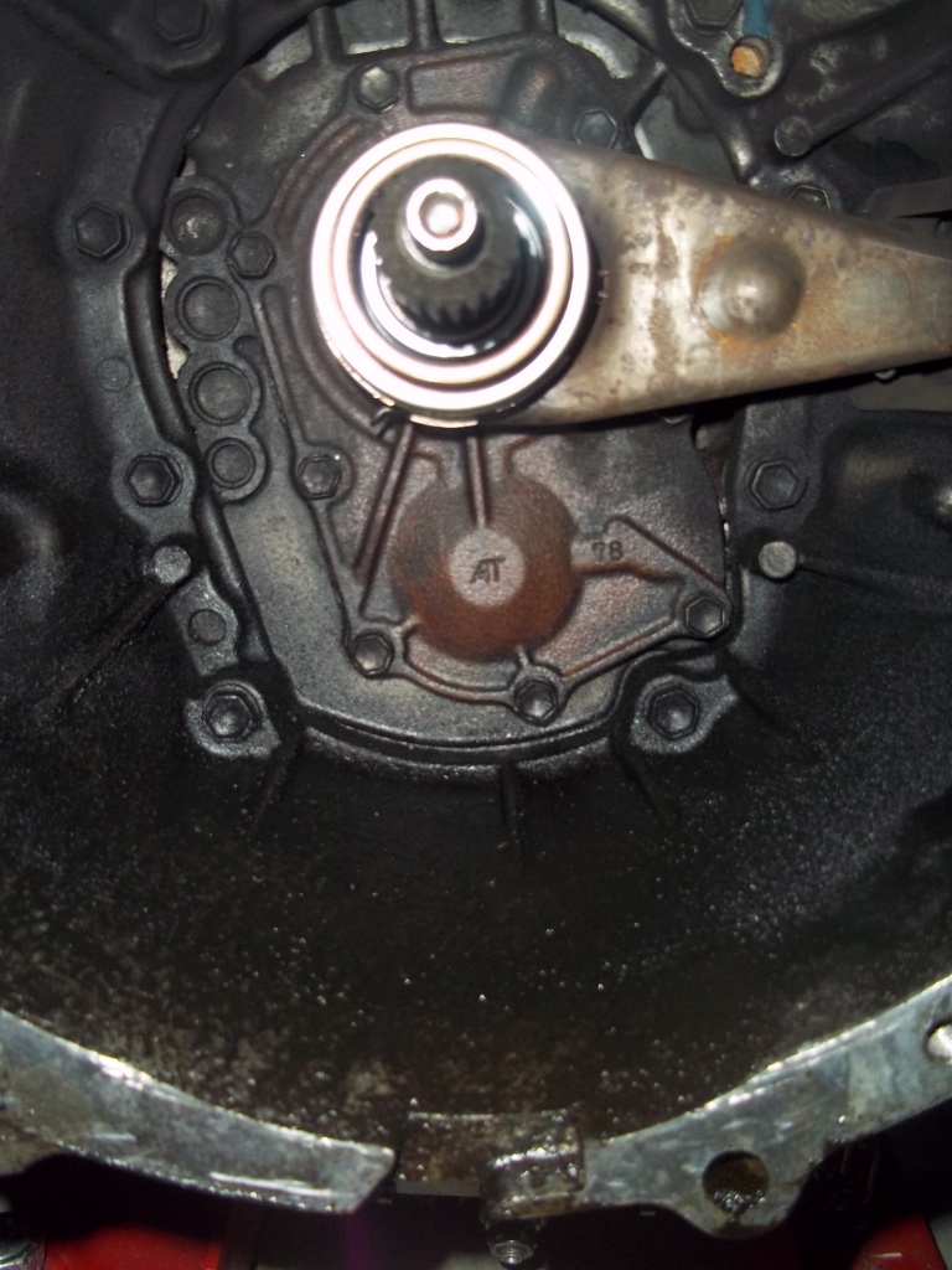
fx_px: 1320
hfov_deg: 39.7
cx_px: 476
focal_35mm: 36
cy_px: 635
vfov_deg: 51.4
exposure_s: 1/30
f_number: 3.1
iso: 160
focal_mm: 6.5
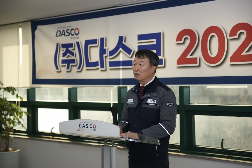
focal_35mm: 70
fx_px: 490
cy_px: 84
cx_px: 126
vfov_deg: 19.5
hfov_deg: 28.8
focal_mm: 70
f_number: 2.8
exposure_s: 1/160
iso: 100
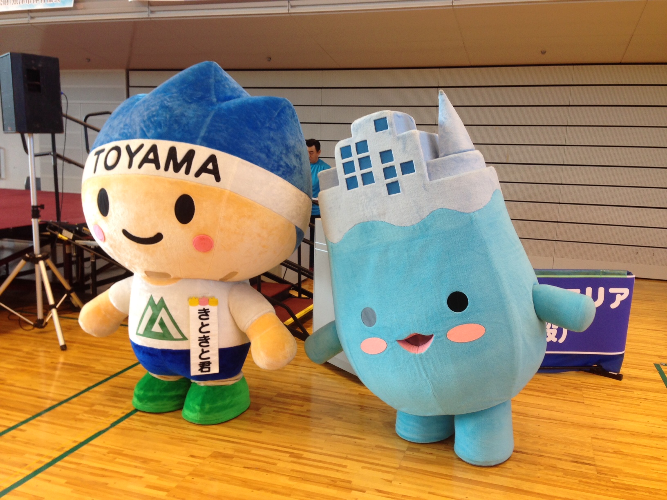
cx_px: 334
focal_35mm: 33
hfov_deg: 55.4
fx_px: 636
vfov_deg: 42.9
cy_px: 250
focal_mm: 4.12
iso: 50
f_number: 2.4
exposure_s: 1/40
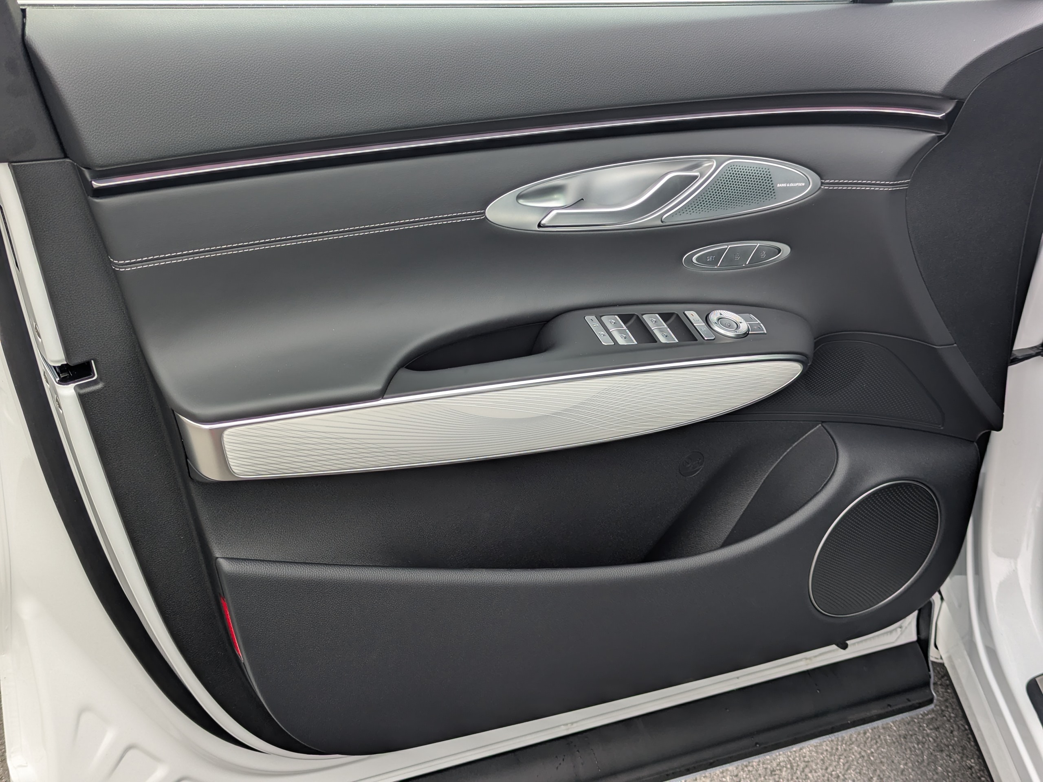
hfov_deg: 39.7
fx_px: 1446
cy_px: 391
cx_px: 522
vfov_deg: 30.3
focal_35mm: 48
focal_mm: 6.81
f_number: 1.85
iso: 45
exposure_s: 1/382
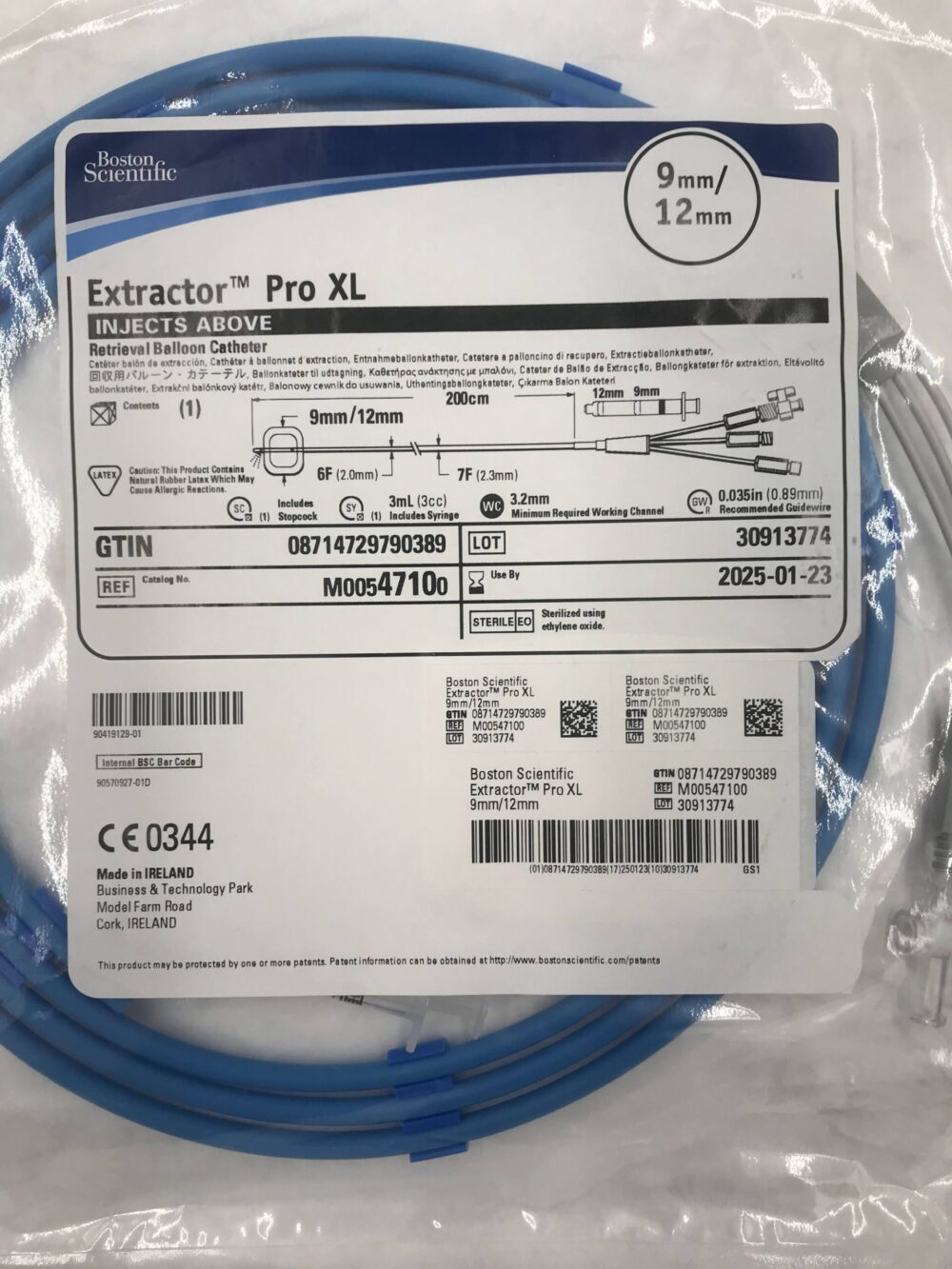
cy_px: 634
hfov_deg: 49.8
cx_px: 476
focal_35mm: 28
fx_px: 1027
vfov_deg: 63.4
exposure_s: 1/230
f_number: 1.8
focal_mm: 3.99
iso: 20
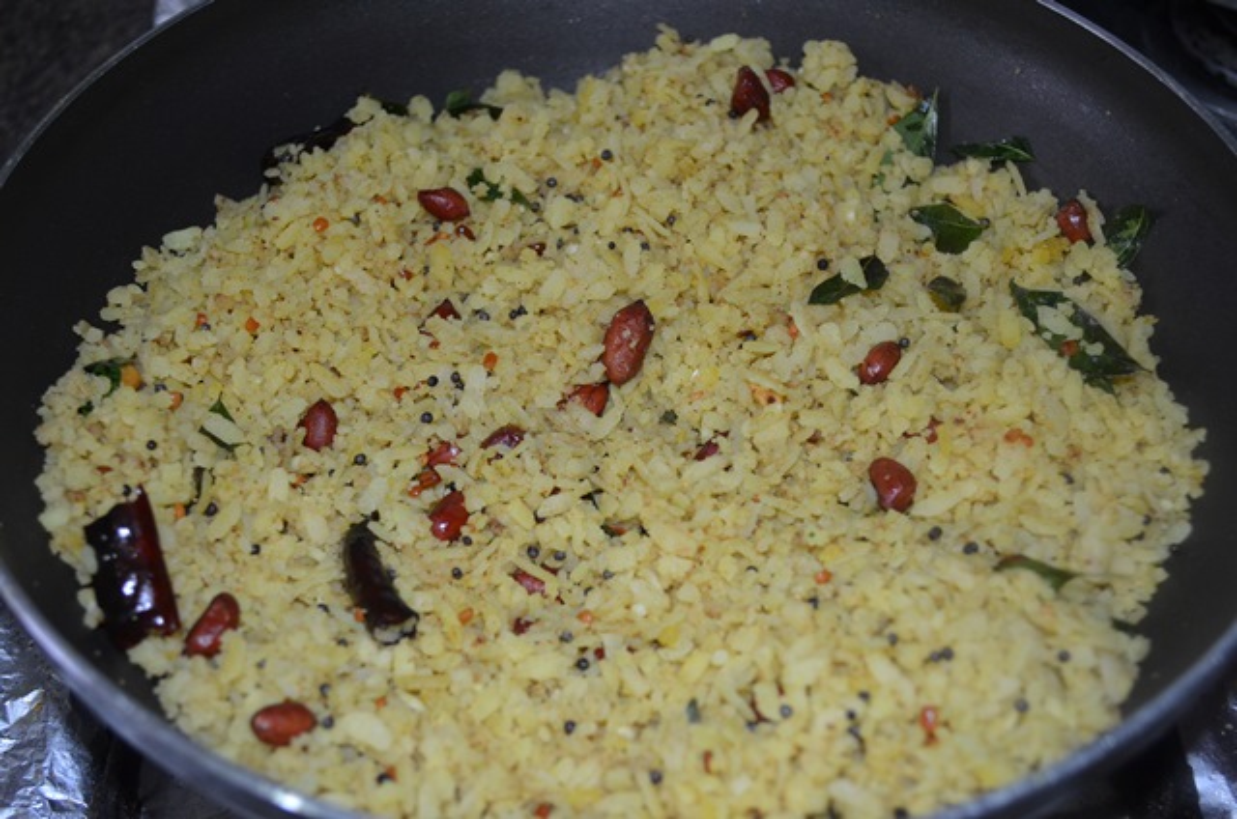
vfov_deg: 26.4
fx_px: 1749
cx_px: 618
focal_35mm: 51
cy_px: 410
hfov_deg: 39.0
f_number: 5
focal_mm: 34
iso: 1100
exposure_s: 1/60
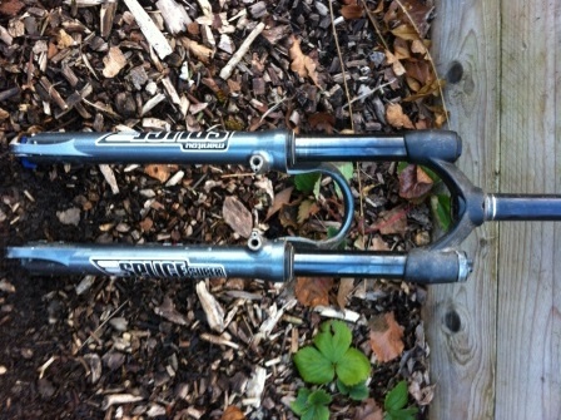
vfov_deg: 40.6
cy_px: 210
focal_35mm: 35
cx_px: 280
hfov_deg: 52.7
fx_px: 567
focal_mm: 3.85
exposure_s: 1/15
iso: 80
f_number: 2.8
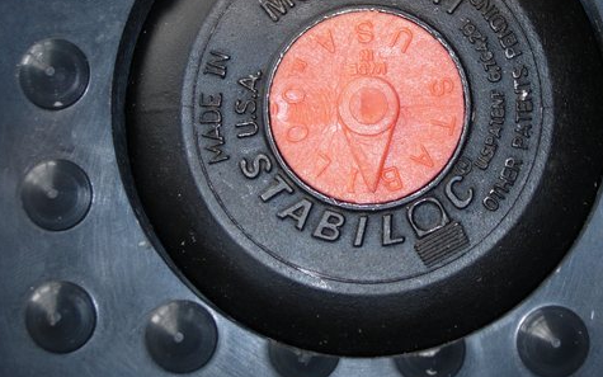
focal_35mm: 95
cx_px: 348
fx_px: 1561
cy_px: 121
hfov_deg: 21.8
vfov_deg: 13.7
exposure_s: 1/64
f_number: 3.7
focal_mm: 14.9
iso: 79
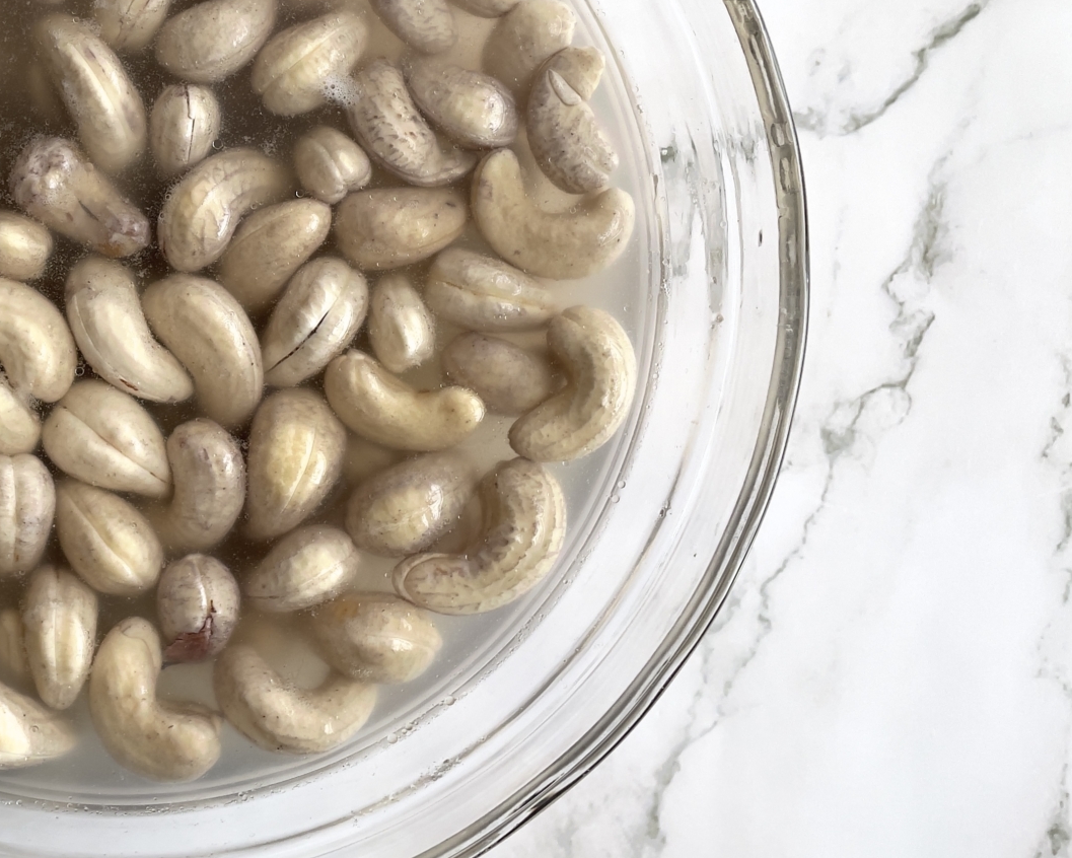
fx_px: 1523
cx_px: 135
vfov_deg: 31.2
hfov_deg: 36.7
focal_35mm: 48
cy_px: 295
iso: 64
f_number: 1.6
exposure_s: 1/121
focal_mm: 4.2
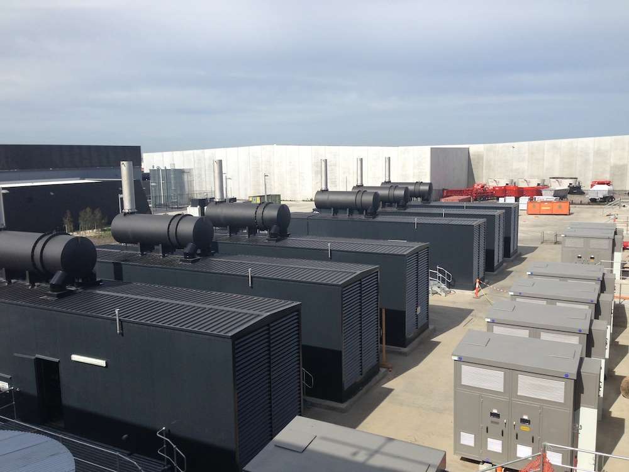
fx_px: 600
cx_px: 314
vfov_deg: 42.9
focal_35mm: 33
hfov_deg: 55.4
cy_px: 236
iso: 50
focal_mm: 4.13
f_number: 2.4
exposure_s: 1/1808
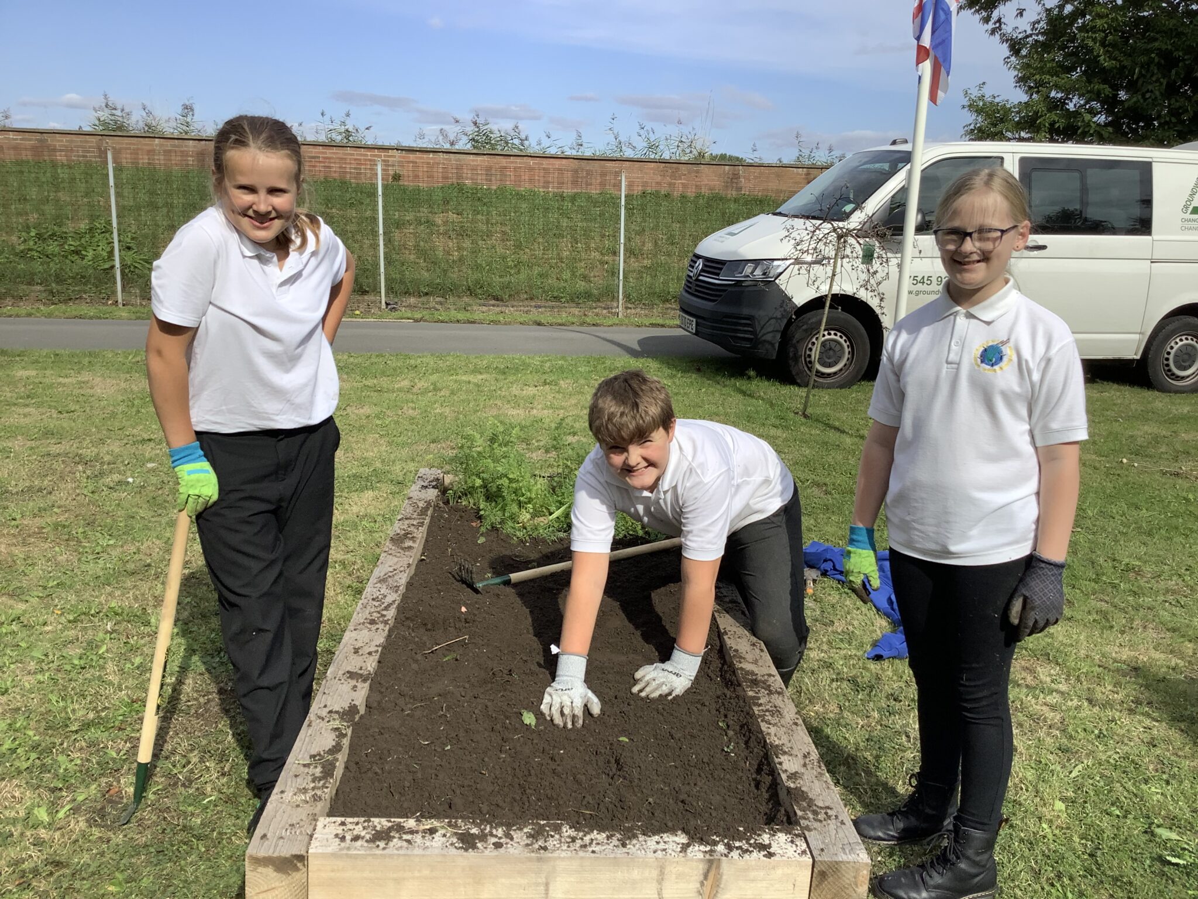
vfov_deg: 45.4
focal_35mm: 31
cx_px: 599
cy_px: 450
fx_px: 1073
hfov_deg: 58.4
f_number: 2.4
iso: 25
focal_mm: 3.3
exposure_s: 1/1631
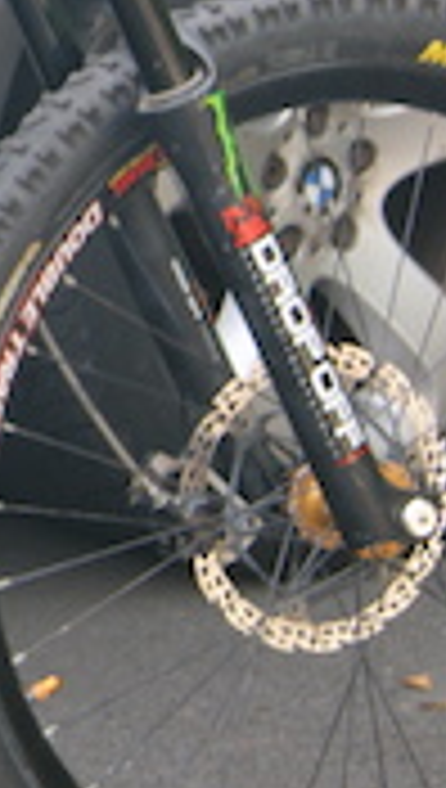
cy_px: 99
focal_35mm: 172
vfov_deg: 12.4
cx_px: -613
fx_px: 3601
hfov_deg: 6.7
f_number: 4
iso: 100
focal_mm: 24
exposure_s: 1/80
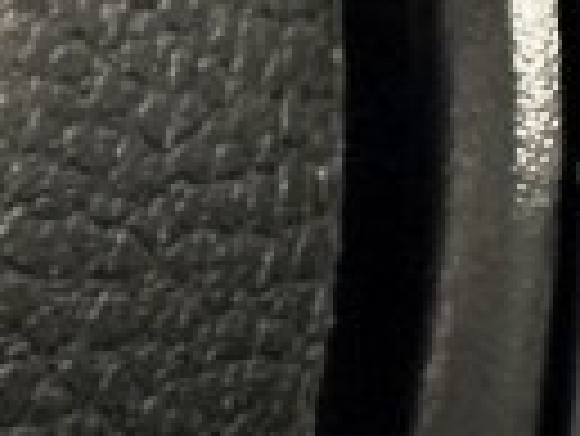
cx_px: 1295
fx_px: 6390
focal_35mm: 381
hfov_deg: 5.1
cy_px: 40
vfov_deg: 3.9
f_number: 1.78
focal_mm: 6.86
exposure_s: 1/24
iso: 640
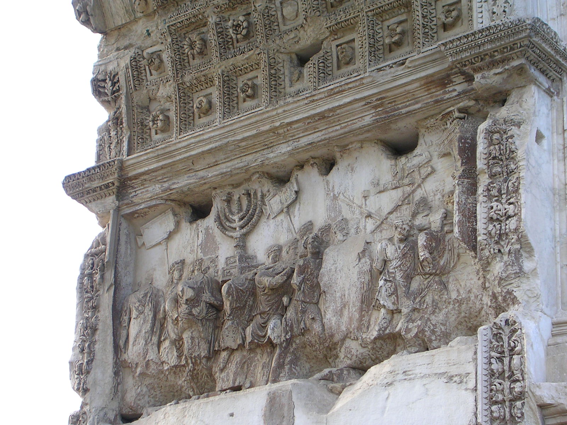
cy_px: 212
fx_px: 1556
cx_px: 284
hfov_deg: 20.7
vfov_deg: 15.6
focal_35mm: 95
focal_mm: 14.5
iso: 50
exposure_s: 1/88
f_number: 4.4
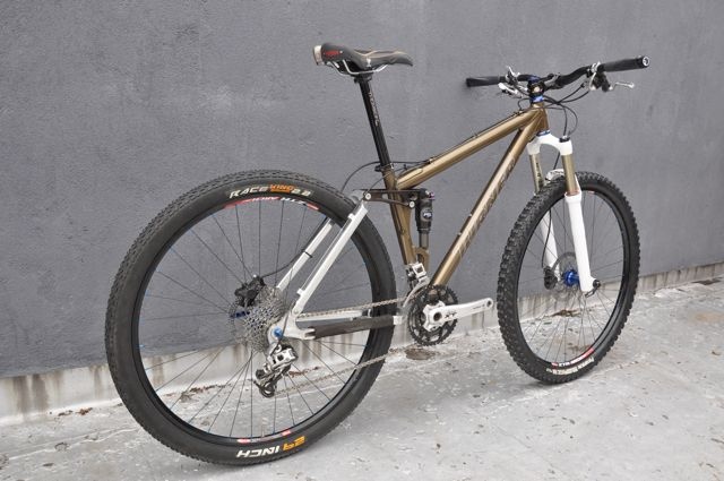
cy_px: 240
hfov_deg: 67.4
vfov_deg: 47.8
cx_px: 362
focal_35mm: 27
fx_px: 542
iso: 200
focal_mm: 18
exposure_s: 1/160
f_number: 6.3
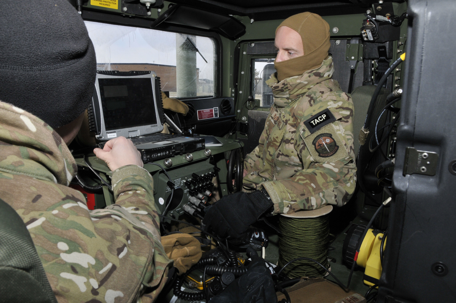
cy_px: 152
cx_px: 228
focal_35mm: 27
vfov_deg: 47.8
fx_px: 342
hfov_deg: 67.4
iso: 500
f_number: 14
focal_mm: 18
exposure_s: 1/250
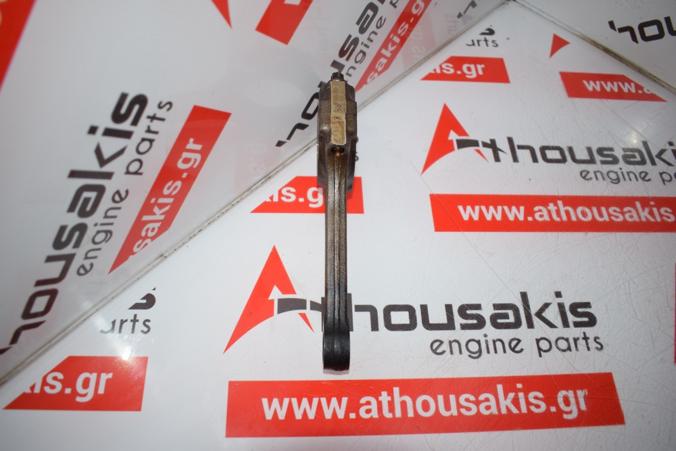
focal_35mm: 30
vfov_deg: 43.6
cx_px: 338
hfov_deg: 61.9
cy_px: 226
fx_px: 563
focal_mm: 20
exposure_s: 1/200
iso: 500
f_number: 3.5
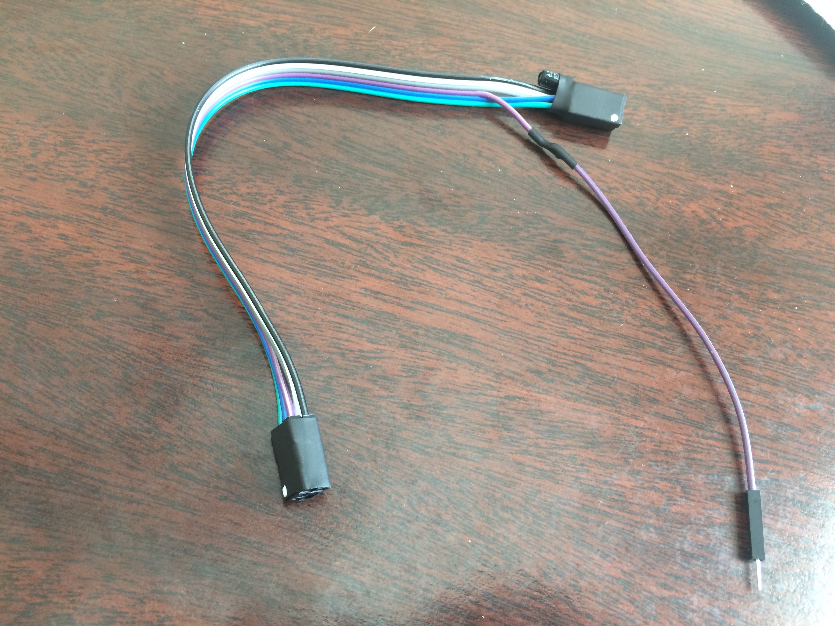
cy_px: 313
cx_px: 418
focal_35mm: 29
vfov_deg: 48.2
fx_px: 700
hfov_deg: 61.7
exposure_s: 1/30
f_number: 2.2
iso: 100
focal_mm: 4.15
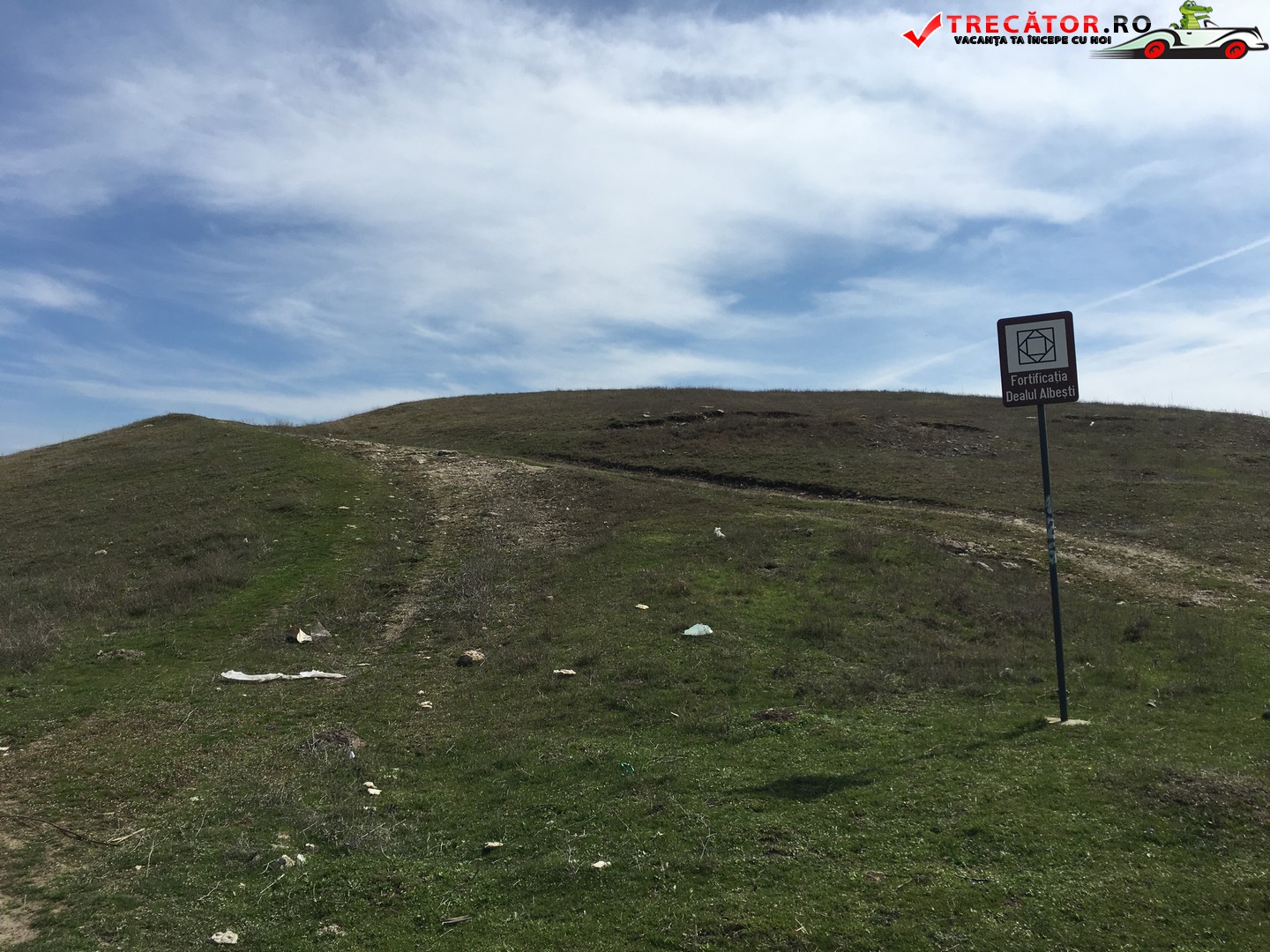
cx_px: 635
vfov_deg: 48.2
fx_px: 1064
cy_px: 476
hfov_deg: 61.7
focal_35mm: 29
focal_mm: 4.15
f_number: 2.2
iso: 25
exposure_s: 1/2959
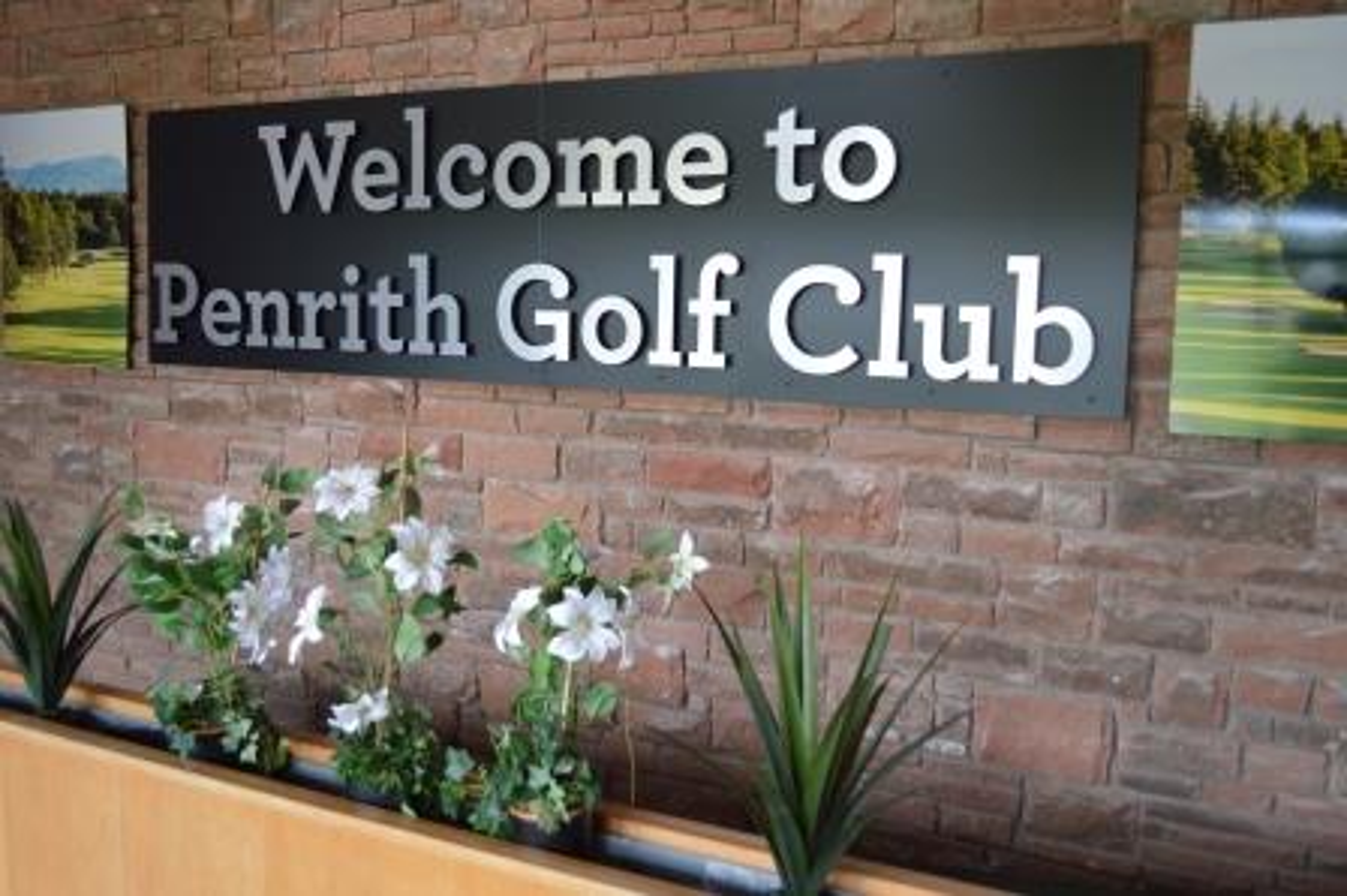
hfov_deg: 57.3
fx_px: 1234
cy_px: 448
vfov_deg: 39.9
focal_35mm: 33
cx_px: 674
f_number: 4
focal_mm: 22
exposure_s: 1/50
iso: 400
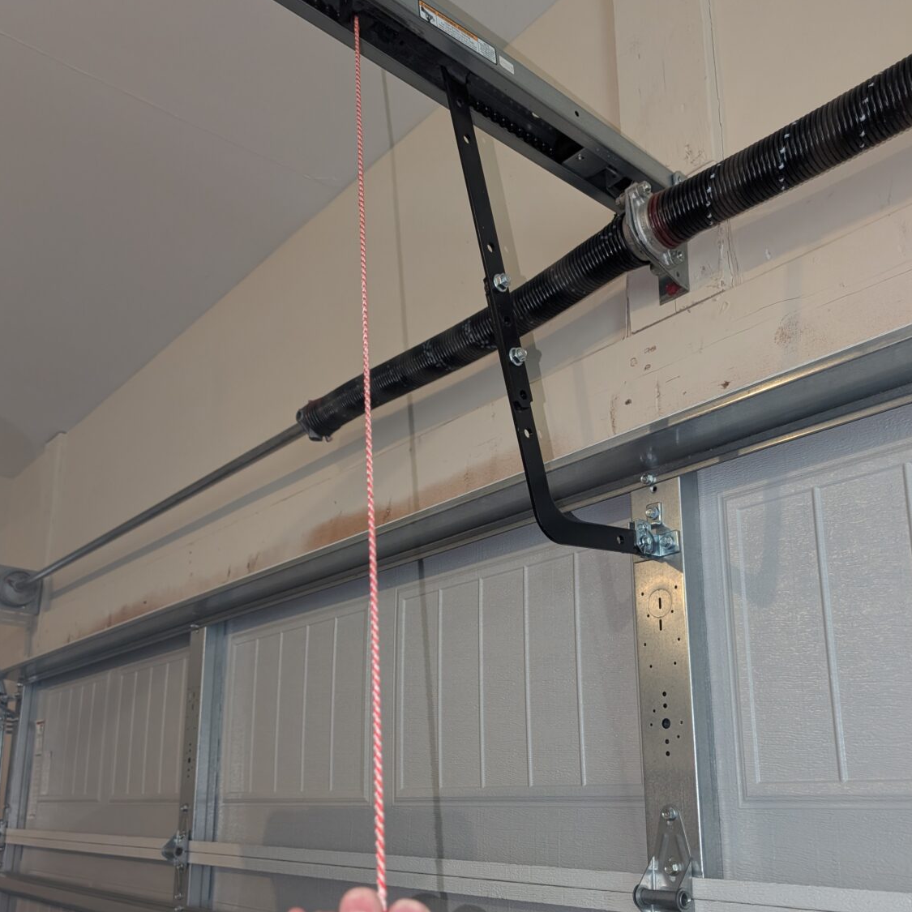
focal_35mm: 29
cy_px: 589
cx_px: 454
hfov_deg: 55.6
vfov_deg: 54.8
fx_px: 864
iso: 1120
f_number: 1.68
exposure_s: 1/120
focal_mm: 6.9
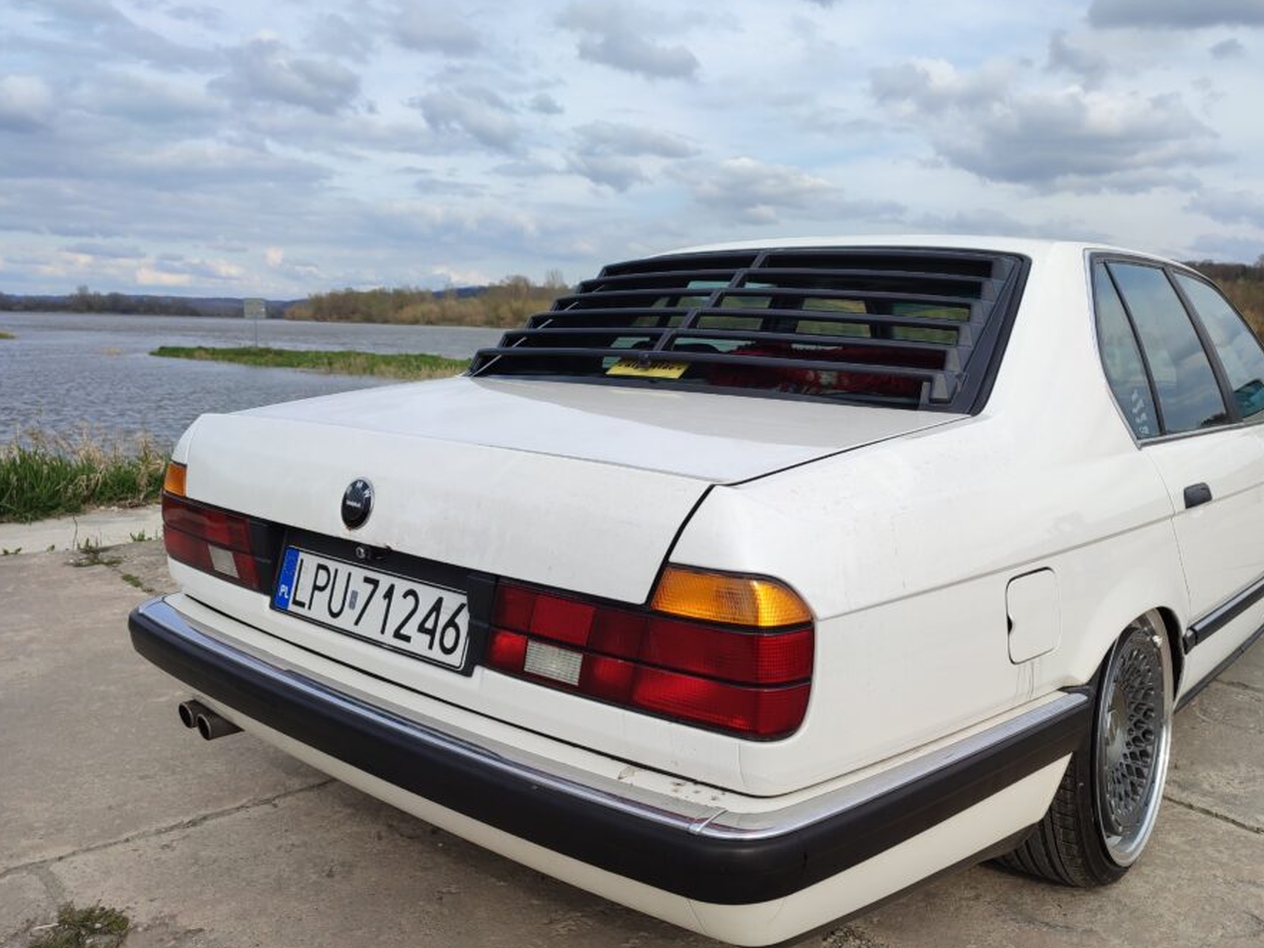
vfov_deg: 48.2
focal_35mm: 29
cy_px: 485
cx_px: 696
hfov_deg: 61.5
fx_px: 1059
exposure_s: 1/411
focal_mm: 6.04
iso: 50
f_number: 1.9
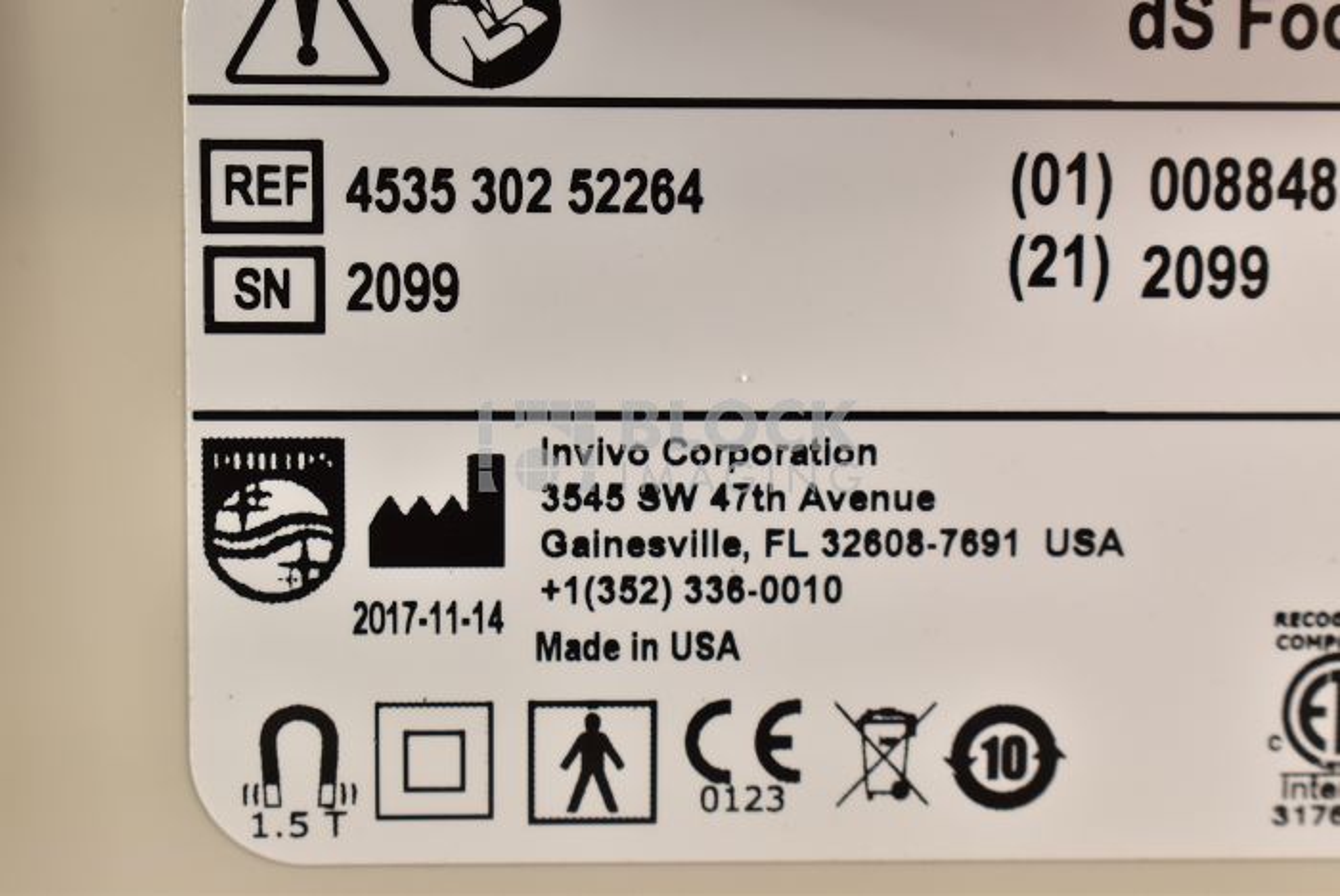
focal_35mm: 82
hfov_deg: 24.6
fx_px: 3073
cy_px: 448
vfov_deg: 16.6
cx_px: 670
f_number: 11
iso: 400
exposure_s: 1/160
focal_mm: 55
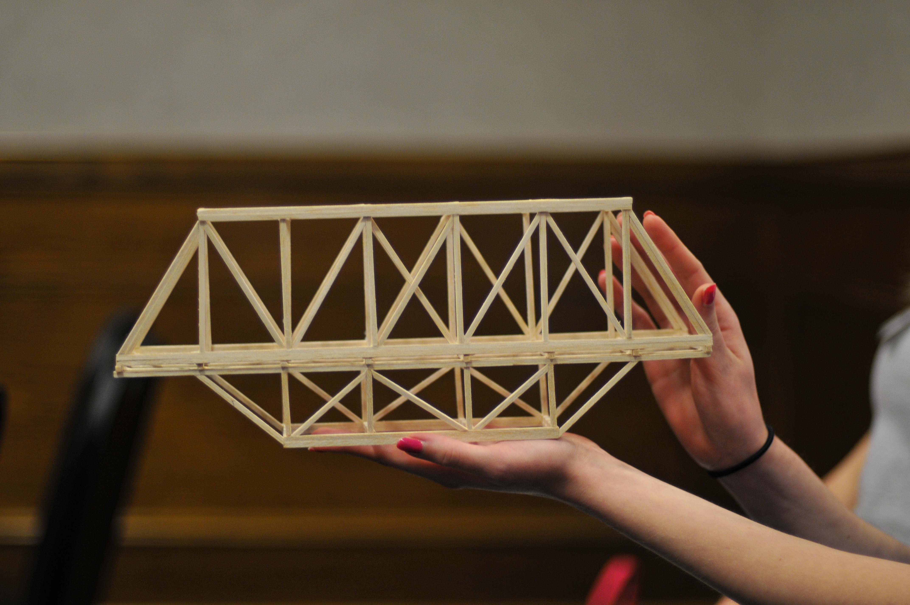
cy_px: 302
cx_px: 455
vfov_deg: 18.1
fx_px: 1894
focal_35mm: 75
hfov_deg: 27.0
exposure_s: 1/125
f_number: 1.4
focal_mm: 50
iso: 360
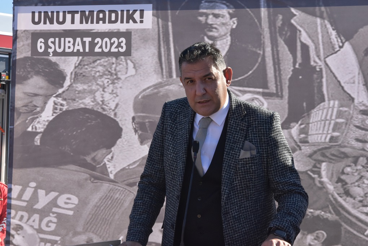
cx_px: 184
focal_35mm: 105
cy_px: 123
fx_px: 1073
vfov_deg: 13.0
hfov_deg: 19.5
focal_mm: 70
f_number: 13
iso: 1250
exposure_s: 1/640
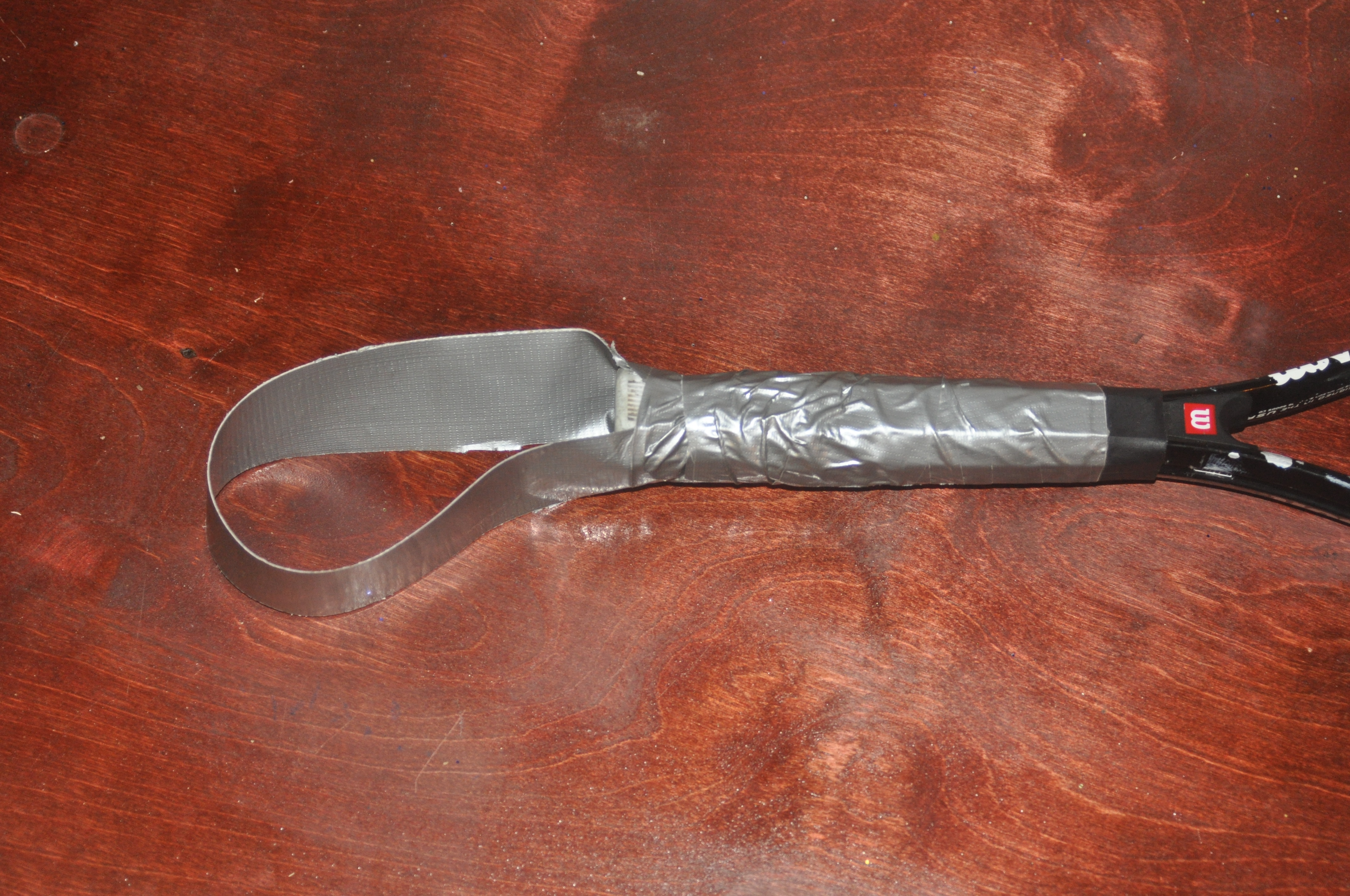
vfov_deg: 22.6
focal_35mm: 60
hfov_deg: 33.4
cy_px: 448
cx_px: 675
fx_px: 2247
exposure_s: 1/60
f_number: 4
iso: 800
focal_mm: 40
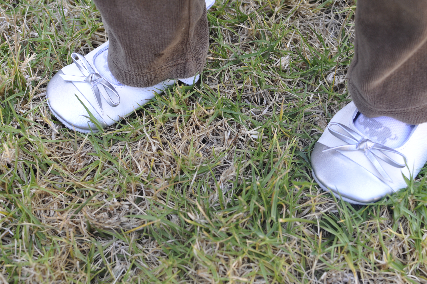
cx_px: 214
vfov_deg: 25.7
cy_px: 142
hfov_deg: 37.9
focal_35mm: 52
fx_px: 622
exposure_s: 1/100
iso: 250
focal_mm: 35
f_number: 5
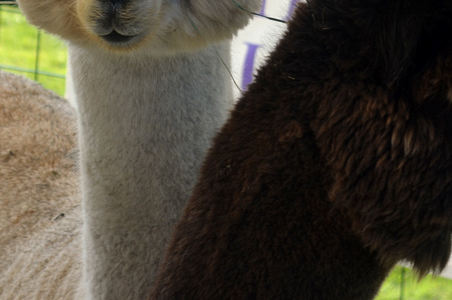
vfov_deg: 7.4
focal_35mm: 183
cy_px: 3
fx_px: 2293
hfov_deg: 11.2
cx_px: 130
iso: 200
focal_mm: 52
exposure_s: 1/160
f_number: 6.3
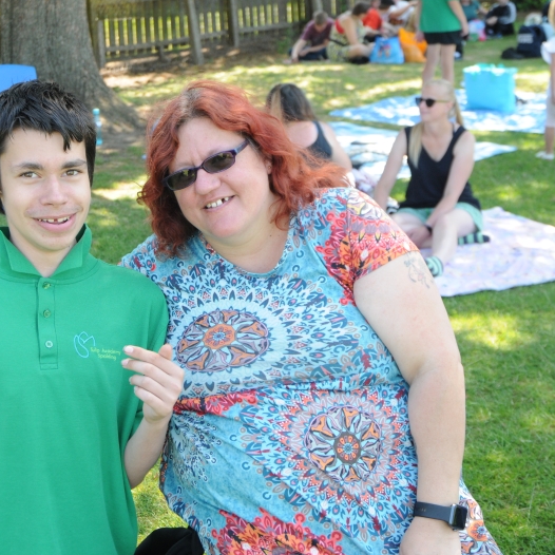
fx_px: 1125
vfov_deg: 27.7
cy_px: 279
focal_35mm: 62
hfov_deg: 27.4
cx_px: 148
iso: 500
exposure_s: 1/200
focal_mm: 32
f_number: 7.1
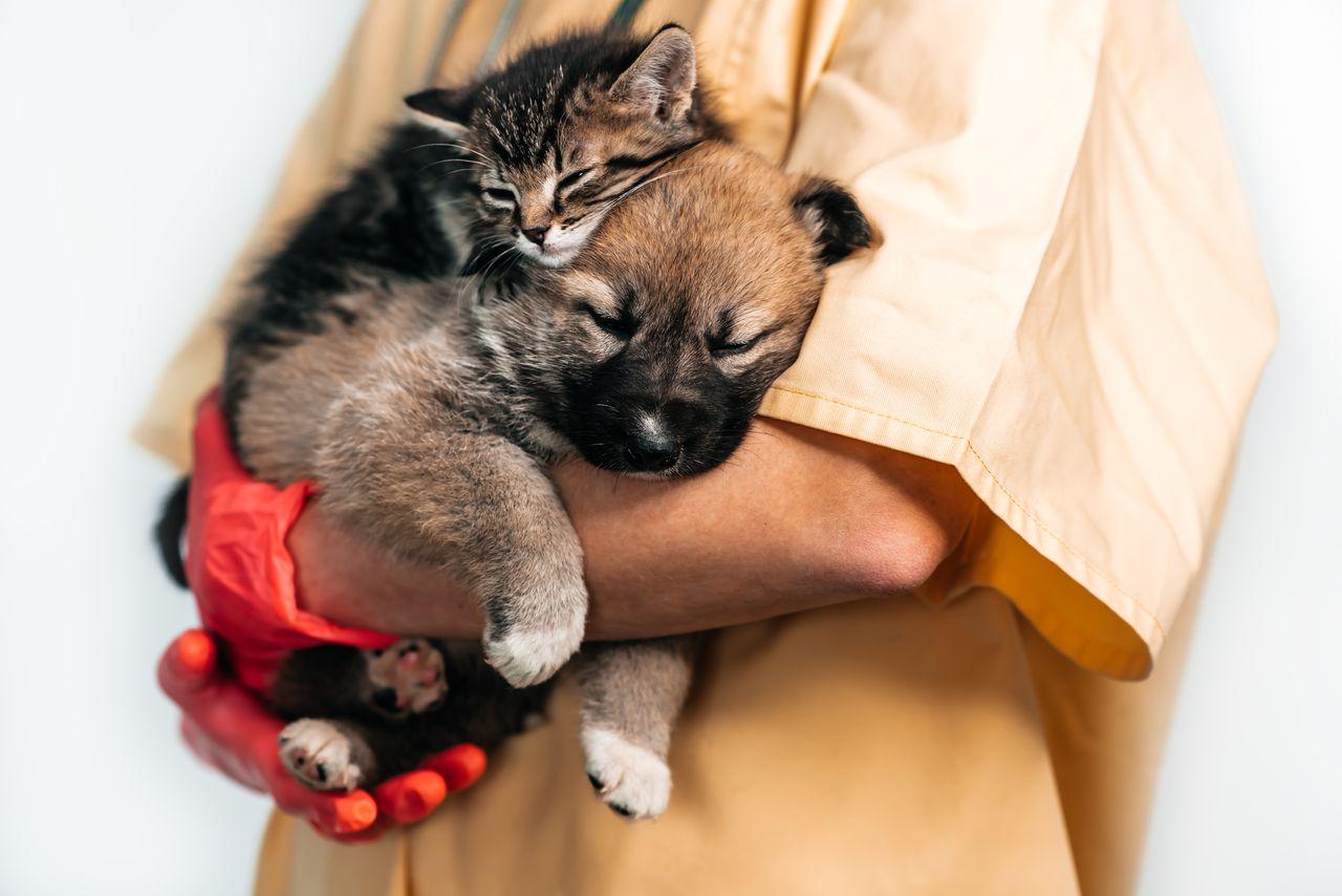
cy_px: 448
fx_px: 3169
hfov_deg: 23.9
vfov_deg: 16.1
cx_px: 671
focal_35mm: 85
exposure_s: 1/160
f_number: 3.5
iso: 400
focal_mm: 85
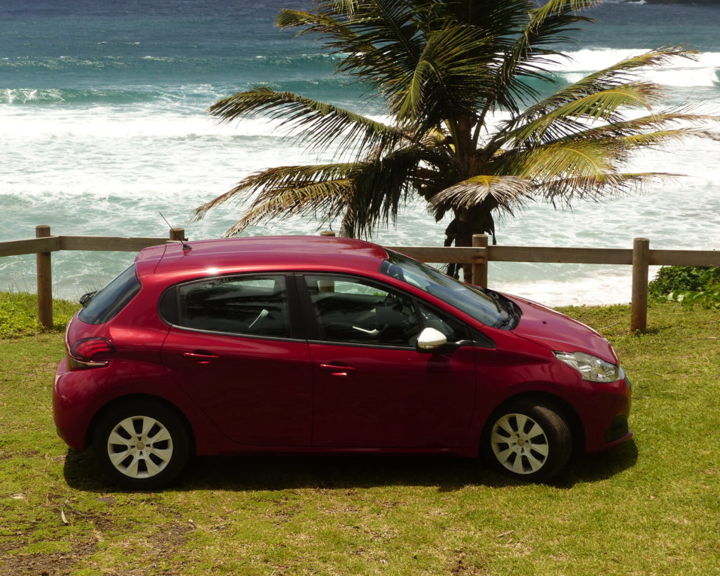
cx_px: 353
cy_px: 288
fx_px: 1470
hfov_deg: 27.5
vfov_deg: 22.2
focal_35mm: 69
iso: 100
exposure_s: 1/1300
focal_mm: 11.9
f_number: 4.5
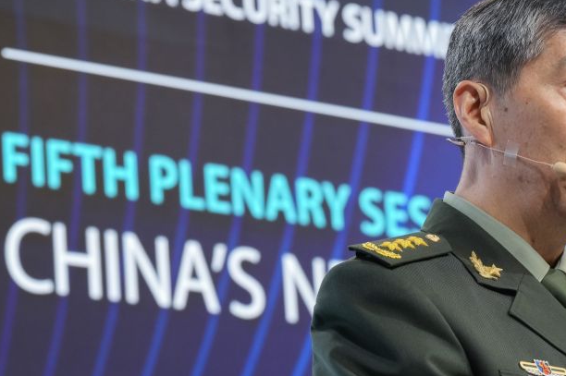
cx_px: 541
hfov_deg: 9.1
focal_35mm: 225
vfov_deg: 6.1
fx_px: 3535
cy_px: 154
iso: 1000
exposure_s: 1/60
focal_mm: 111
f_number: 6.3
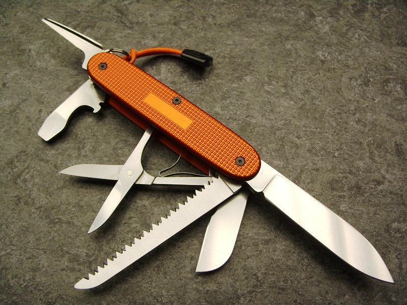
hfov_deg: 52.6
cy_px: 152
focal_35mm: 35
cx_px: 204
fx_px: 412
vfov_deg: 40.7
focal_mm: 7.8
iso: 100
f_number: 2.8
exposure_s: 1/60
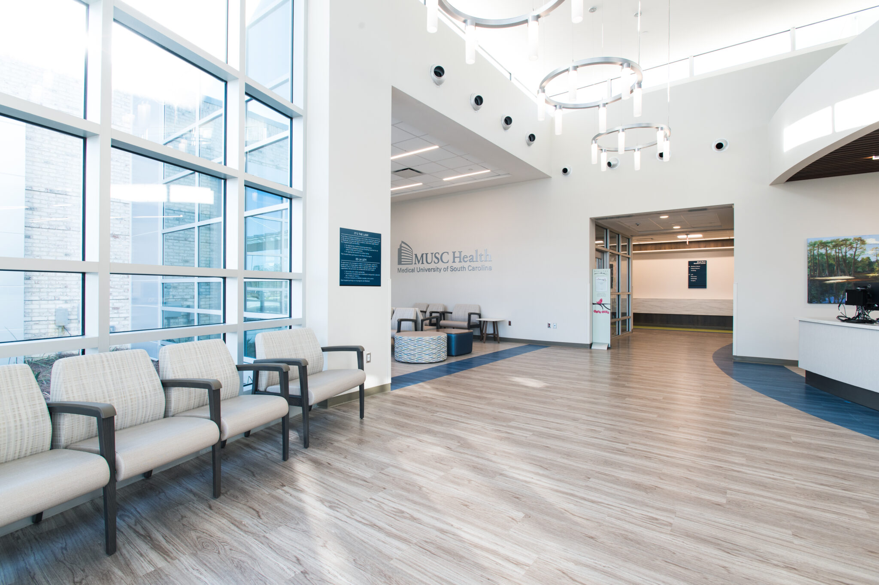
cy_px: 292
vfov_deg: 70.4
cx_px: 440
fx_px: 415
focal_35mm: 17
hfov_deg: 93.3
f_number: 9
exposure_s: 1/25
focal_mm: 17
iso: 400
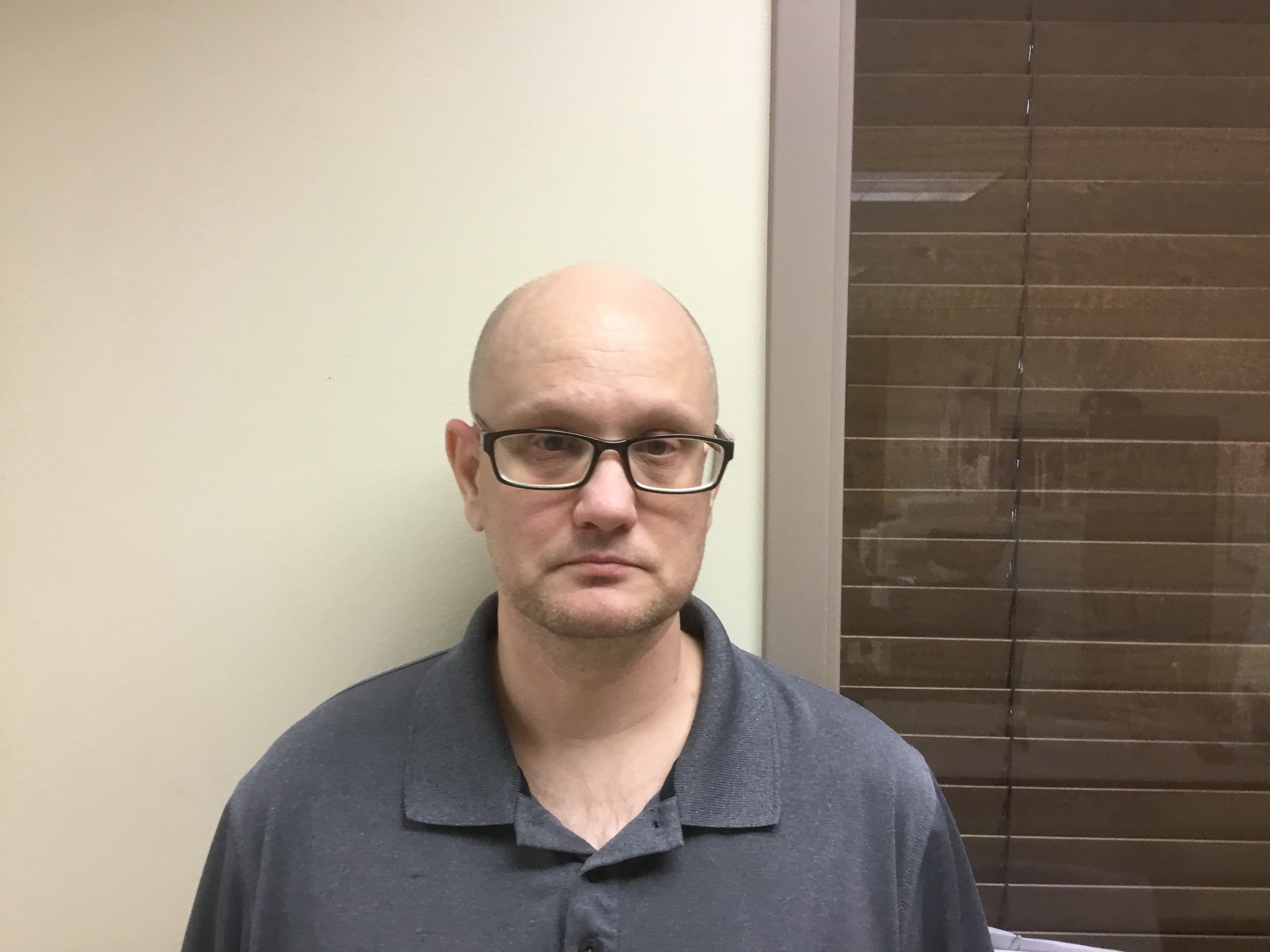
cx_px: 635
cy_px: 476
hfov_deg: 58.4
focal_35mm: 31
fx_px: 1137
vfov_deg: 45.4
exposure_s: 1/30
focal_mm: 3.3
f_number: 2.4
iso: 80
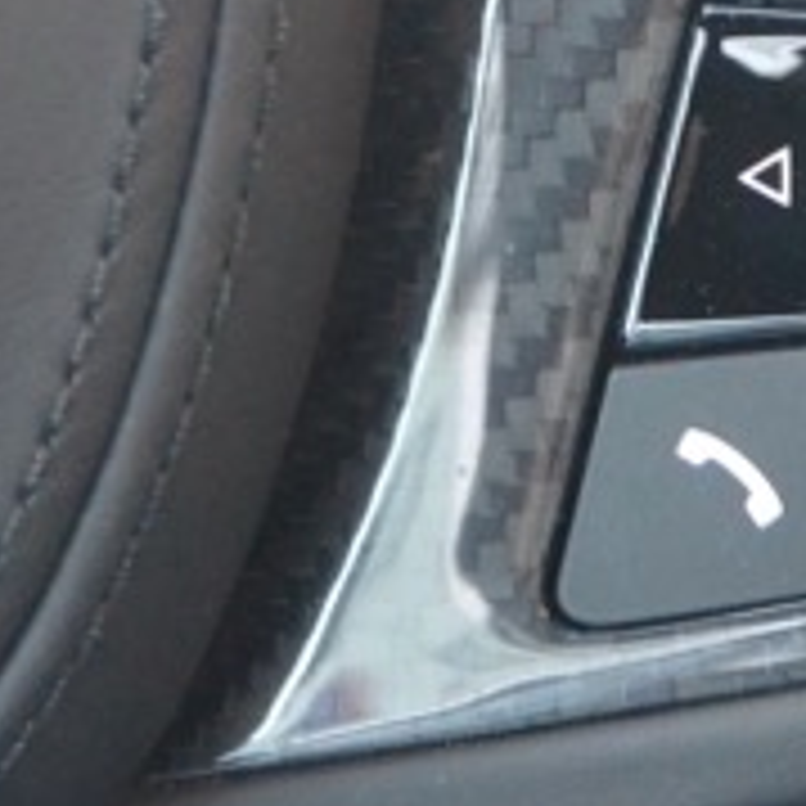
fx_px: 6612
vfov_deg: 6.9
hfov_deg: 7.0
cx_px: 756
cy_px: -90
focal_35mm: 251
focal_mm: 38
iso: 2500
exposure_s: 1/60
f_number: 4.8
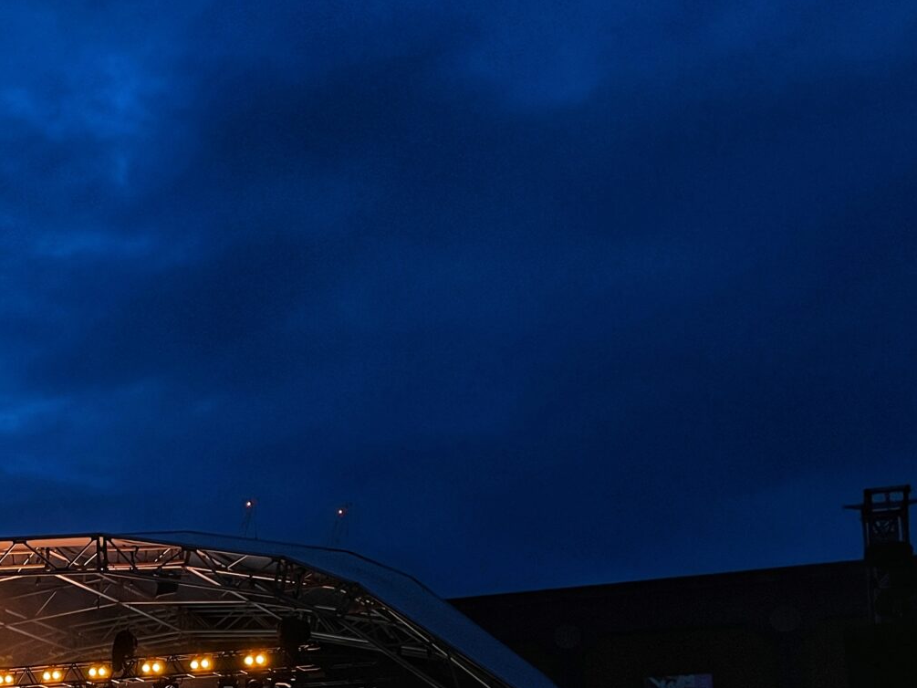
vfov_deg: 26.1
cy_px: 683
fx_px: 1404
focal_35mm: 53
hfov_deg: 33.5
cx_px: 27
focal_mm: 4.2
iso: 200
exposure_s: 1/60
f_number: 1.6
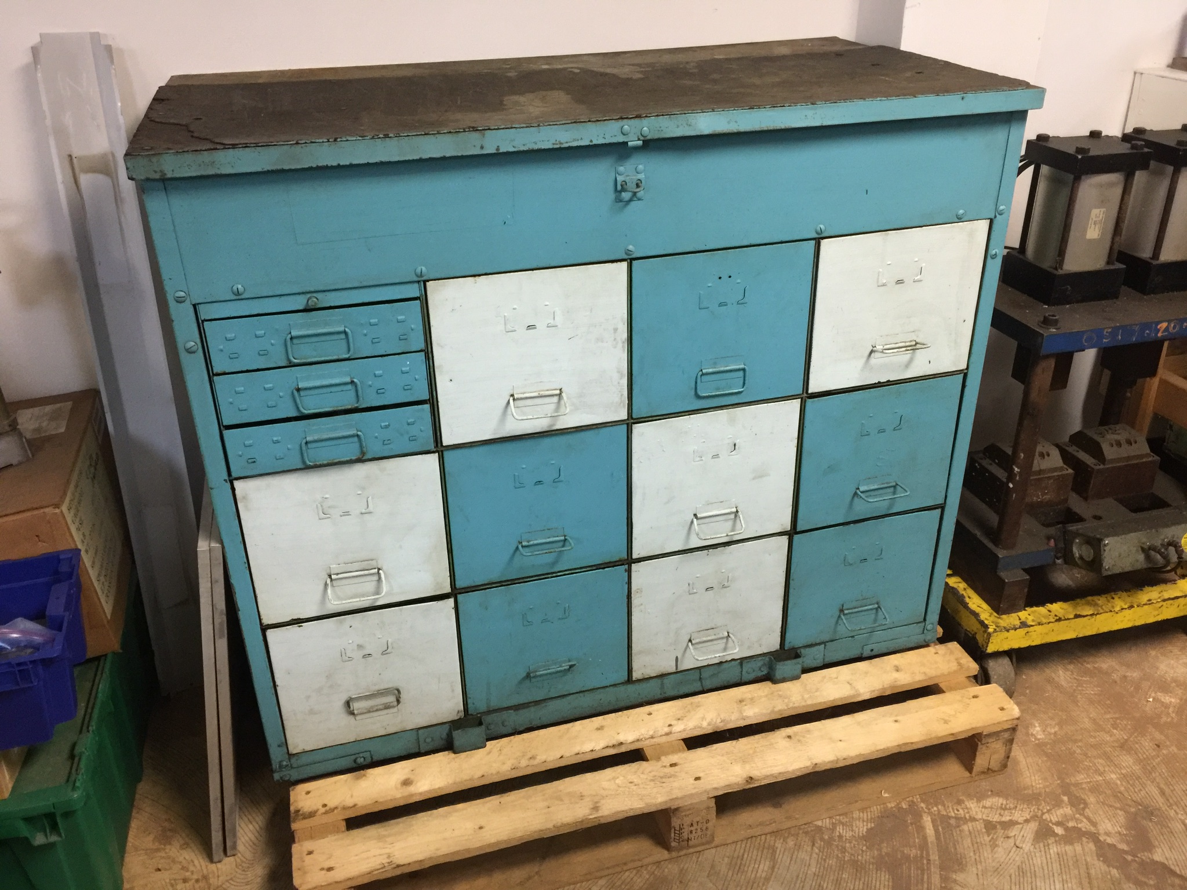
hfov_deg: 61.7
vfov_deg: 48.2
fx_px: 994
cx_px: 594
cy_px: 445
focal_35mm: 29
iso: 125
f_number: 2.2
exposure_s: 1/10
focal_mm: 4.15
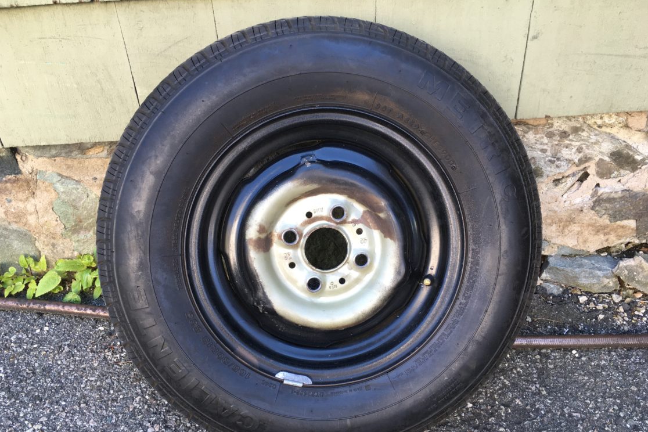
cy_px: 247
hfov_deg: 60.3
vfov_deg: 42.2
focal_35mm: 31
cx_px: 324
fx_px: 558
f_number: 2.2
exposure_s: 1/60
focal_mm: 4.15
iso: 25
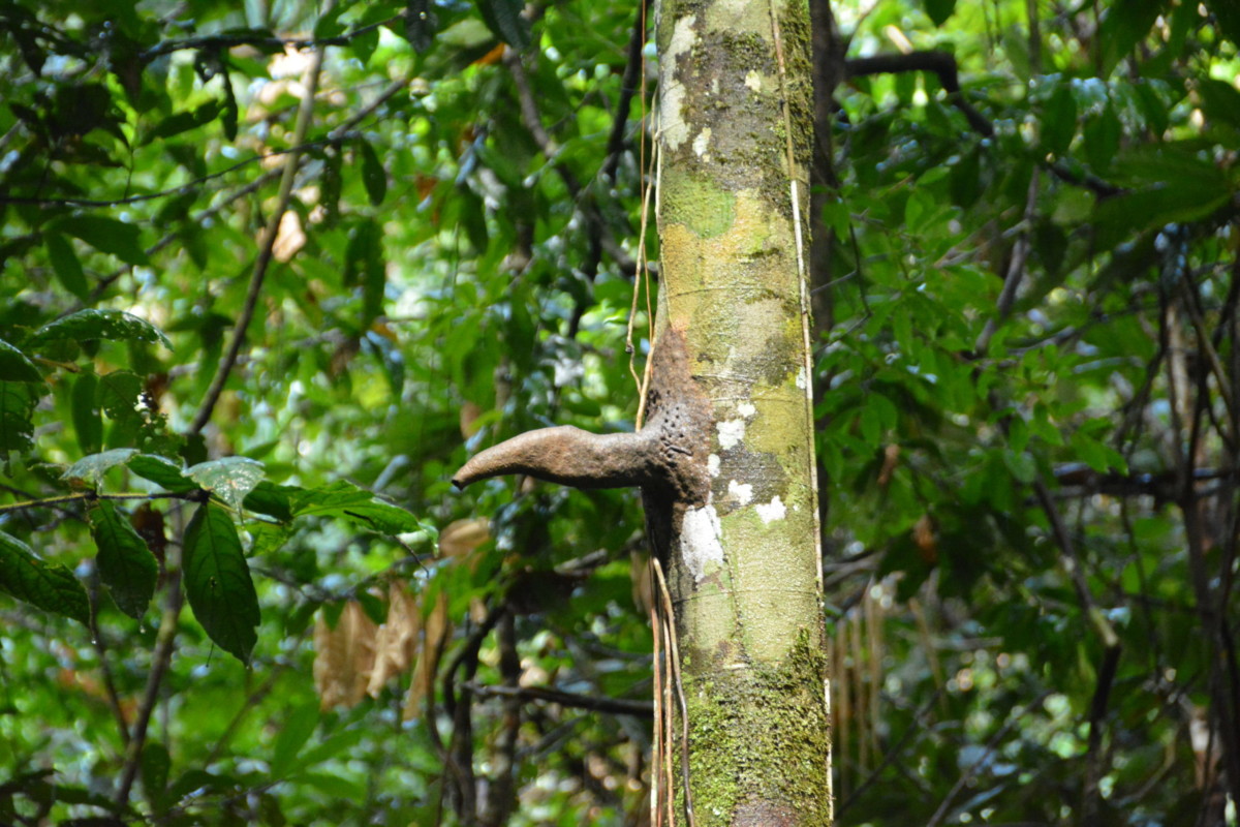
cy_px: 414
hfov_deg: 8.9
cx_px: 620
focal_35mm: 232
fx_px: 8008
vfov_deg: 5.9
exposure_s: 1/100
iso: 5000
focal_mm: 155
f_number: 5.6
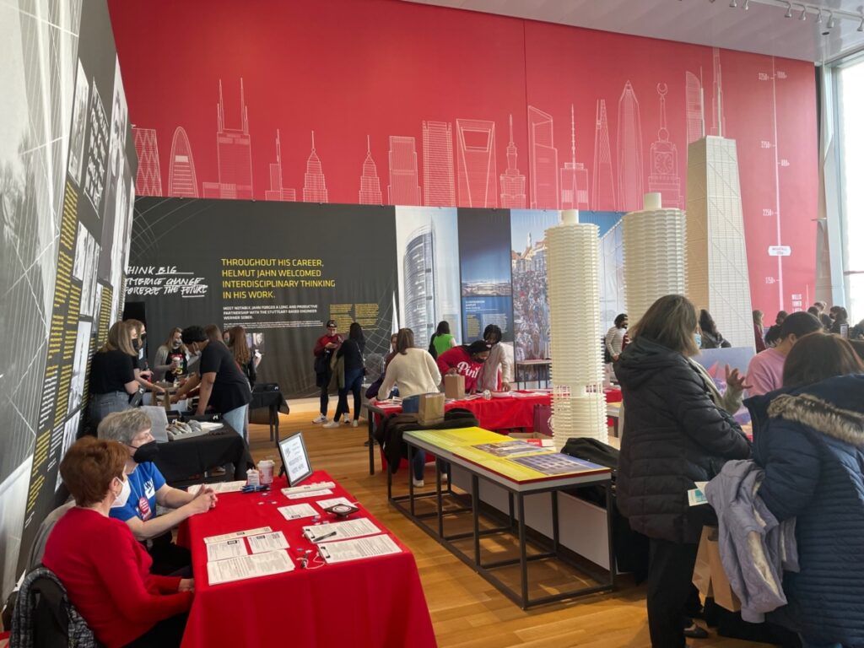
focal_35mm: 26
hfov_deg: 67.3
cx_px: 432
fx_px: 649
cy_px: 324
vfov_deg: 53.1
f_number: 1.6
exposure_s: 1/120
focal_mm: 4.2
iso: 125
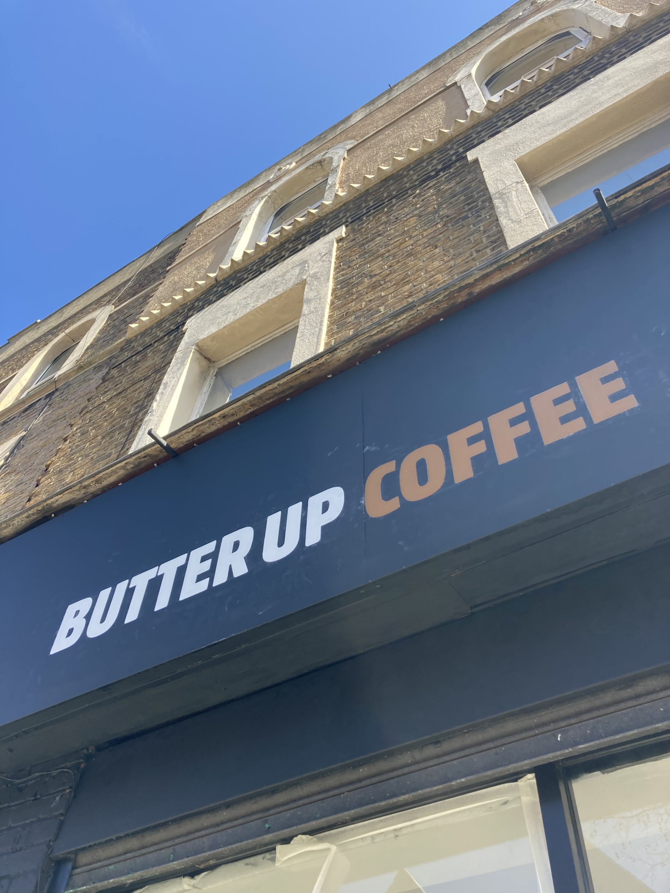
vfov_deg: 63.4
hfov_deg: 49.7
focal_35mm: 28
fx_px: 723
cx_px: 335
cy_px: 446
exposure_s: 1/412
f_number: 1.8
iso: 20
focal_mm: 3.99
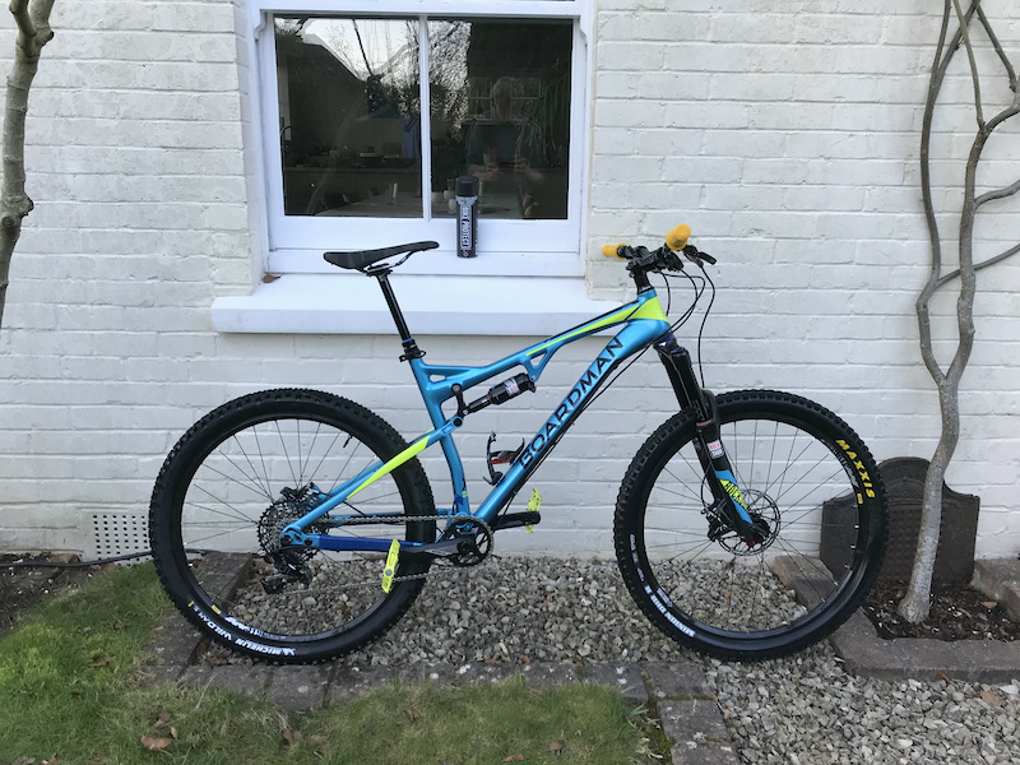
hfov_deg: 63.4
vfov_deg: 49.7
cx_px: 510
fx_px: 825
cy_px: 382
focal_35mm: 28
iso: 32
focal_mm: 3.99
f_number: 1.8
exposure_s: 1/100
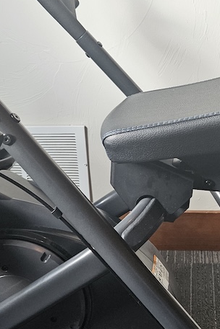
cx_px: 179
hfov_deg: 21.3
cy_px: 188
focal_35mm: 63
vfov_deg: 31.8
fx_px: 577
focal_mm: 5.4
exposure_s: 1/120
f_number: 1.8
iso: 320
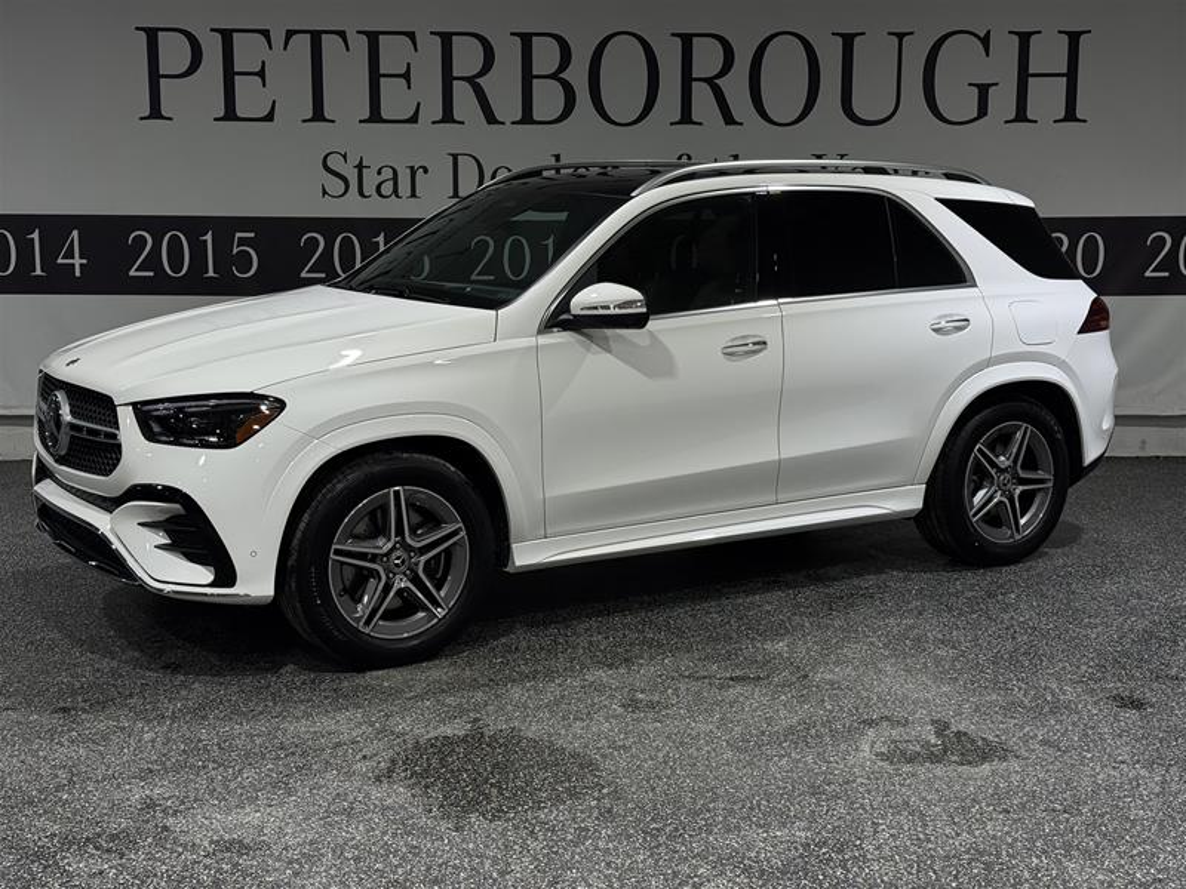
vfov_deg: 30.3
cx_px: 593
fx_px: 1645
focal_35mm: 48
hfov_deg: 39.7
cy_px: 444
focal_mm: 6.8
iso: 50
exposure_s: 1/135
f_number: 1.8
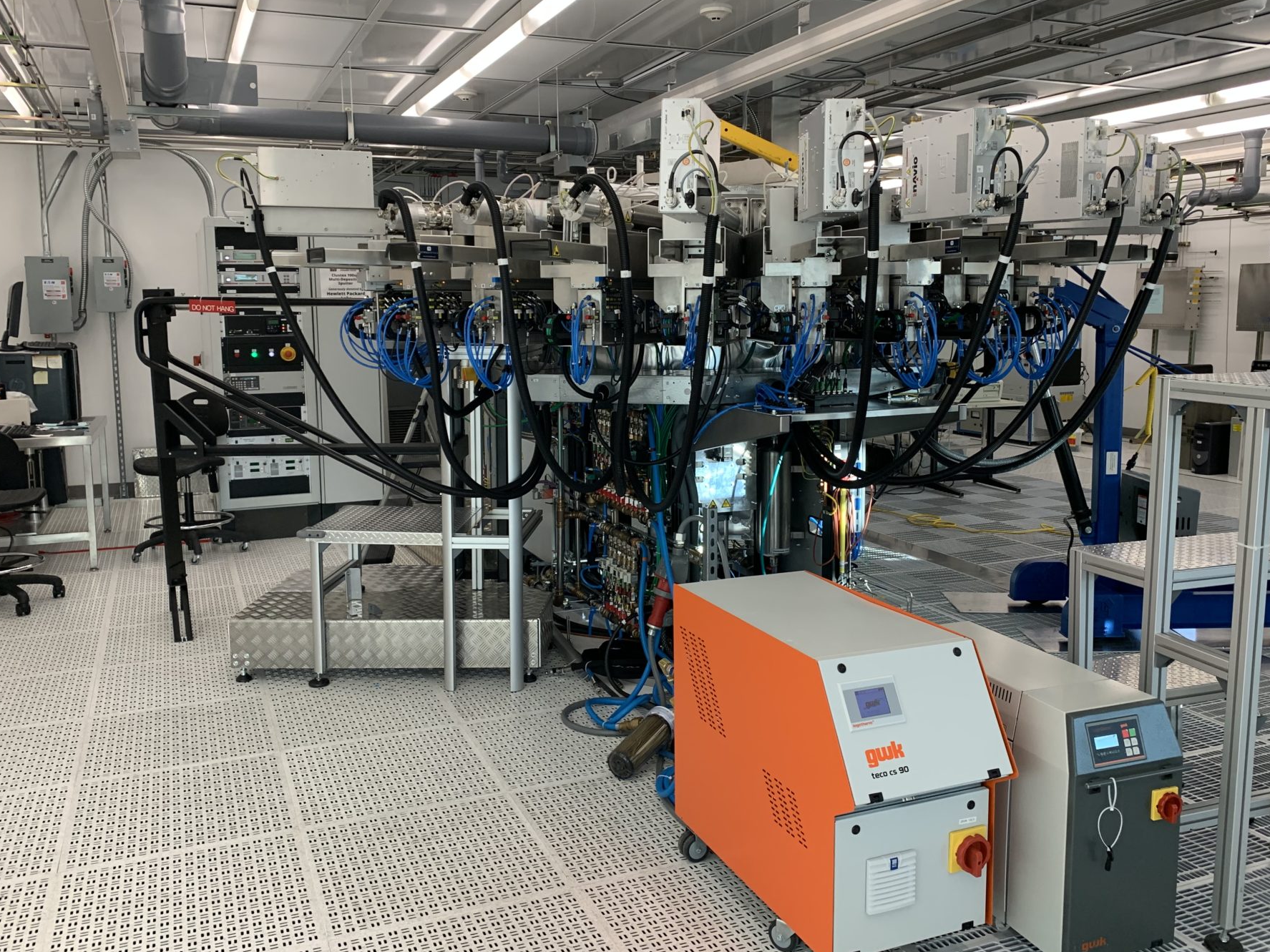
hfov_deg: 60.0
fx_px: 1101
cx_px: 655
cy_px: 466
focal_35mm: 30
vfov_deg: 46.8
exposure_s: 1/121
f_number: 1.8
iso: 100
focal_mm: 4.25
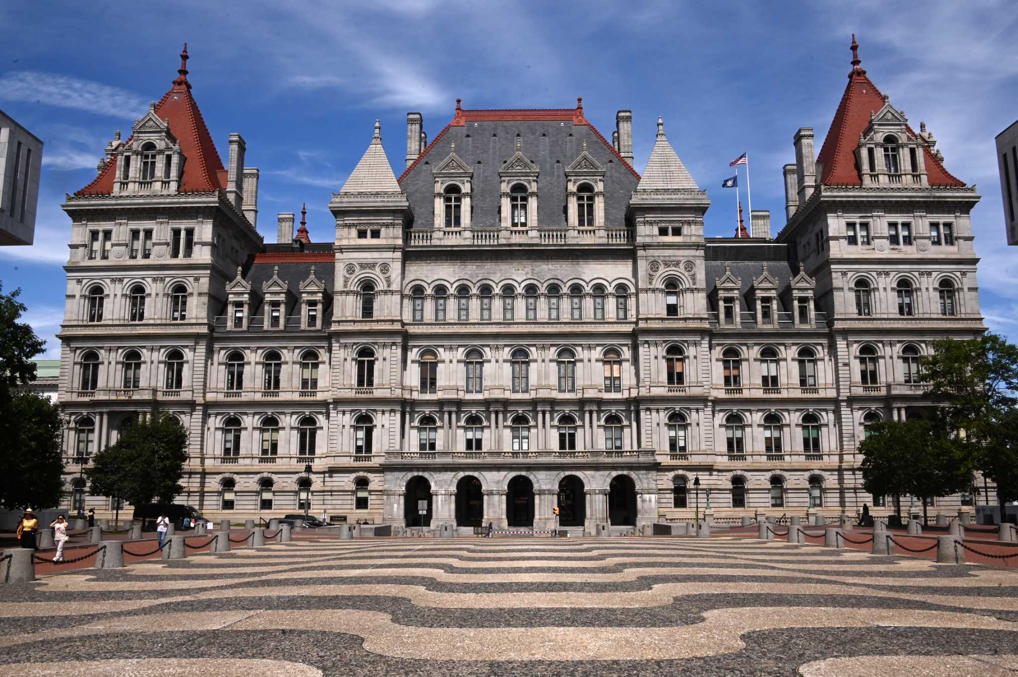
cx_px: 509
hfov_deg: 58.8
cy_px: 338
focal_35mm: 32
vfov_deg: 41.1
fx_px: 904
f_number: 20
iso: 800
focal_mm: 32
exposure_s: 1/500
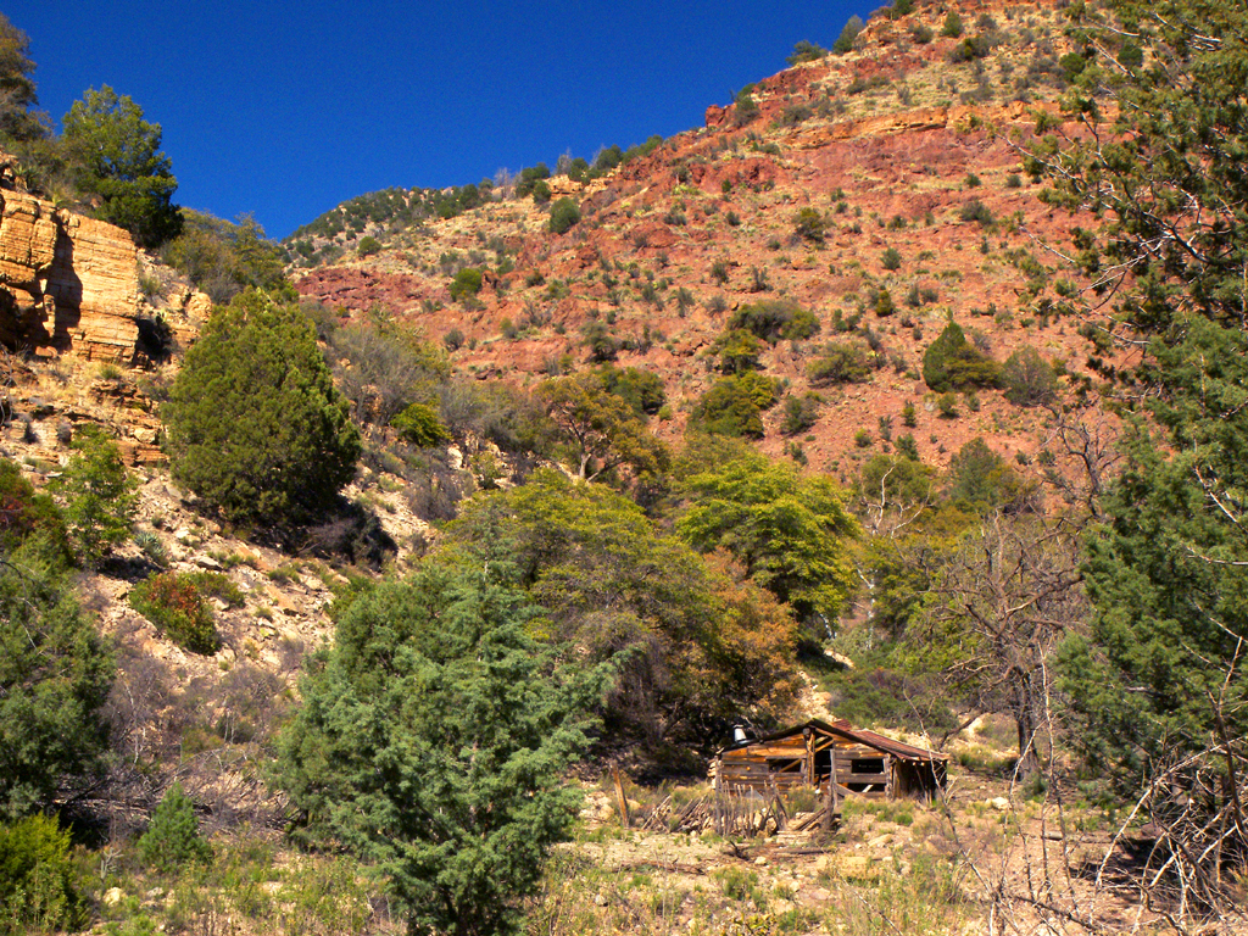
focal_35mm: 60
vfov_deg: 24.4
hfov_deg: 32.2
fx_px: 2163
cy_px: 468
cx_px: 624
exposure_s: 1/125
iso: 200
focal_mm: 12.6
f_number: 8
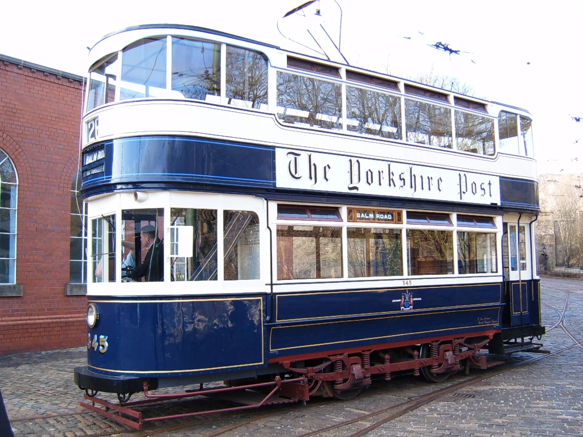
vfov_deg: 37.7
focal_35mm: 38
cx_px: 292
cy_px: 218
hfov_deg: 49.0
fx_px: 640
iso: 63
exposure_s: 1/90
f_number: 2.8
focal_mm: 5.8
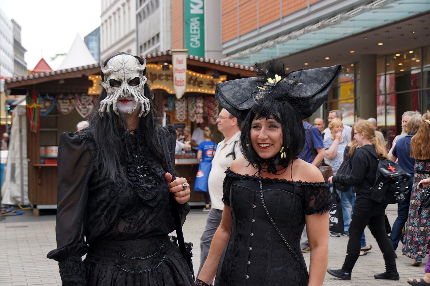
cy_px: 143
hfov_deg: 27.0
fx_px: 896
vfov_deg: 18.2
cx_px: 215
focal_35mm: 75
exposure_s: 1/125
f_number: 5.6
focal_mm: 50
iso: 100
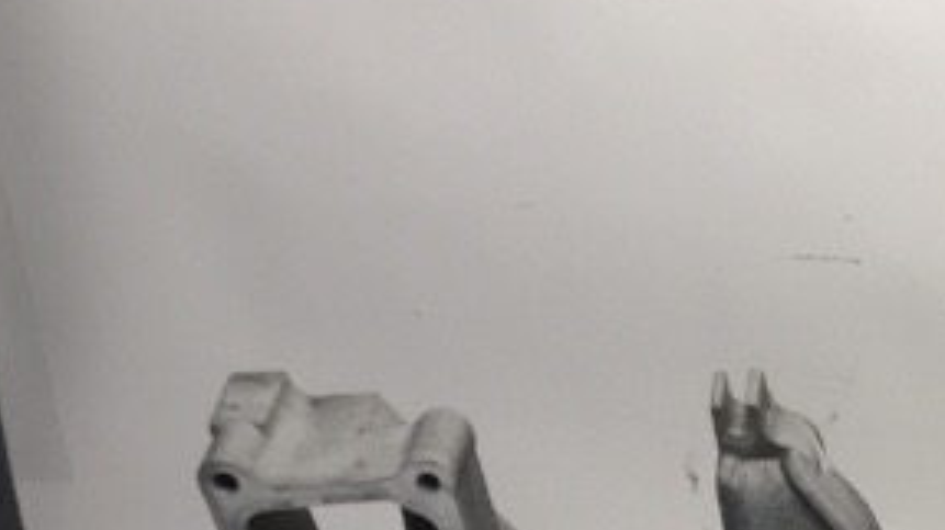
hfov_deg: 22.4
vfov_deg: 13.1
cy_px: 886
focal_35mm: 85
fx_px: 2129
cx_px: 1228
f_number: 1.8
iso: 40
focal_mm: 3.99
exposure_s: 1/120
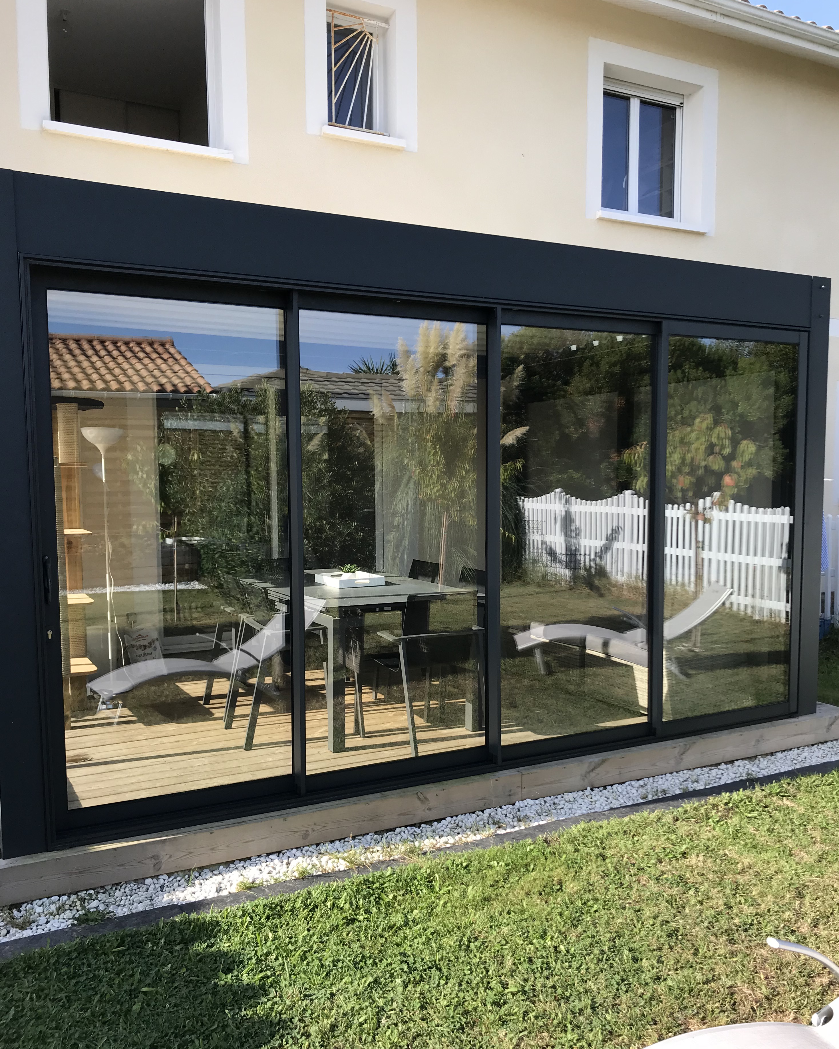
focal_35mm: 30
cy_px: 570
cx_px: 414
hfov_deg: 48.5
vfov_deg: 58.7
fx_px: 931
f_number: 1.8
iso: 20
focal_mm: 3.99
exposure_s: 1/725
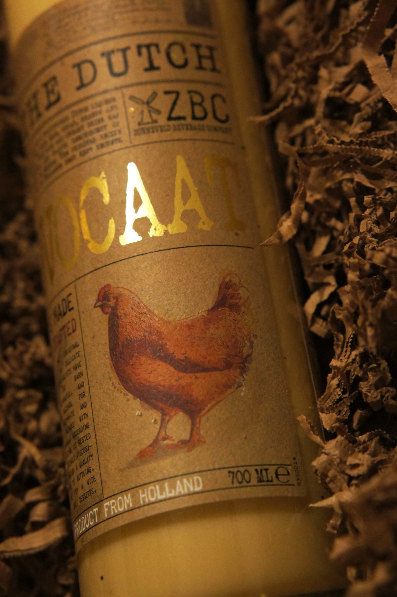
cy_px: 298
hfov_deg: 18.2
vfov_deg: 27.0
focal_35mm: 75
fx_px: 1242
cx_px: 198
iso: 1600
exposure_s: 1/40
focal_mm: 50
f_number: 3.5
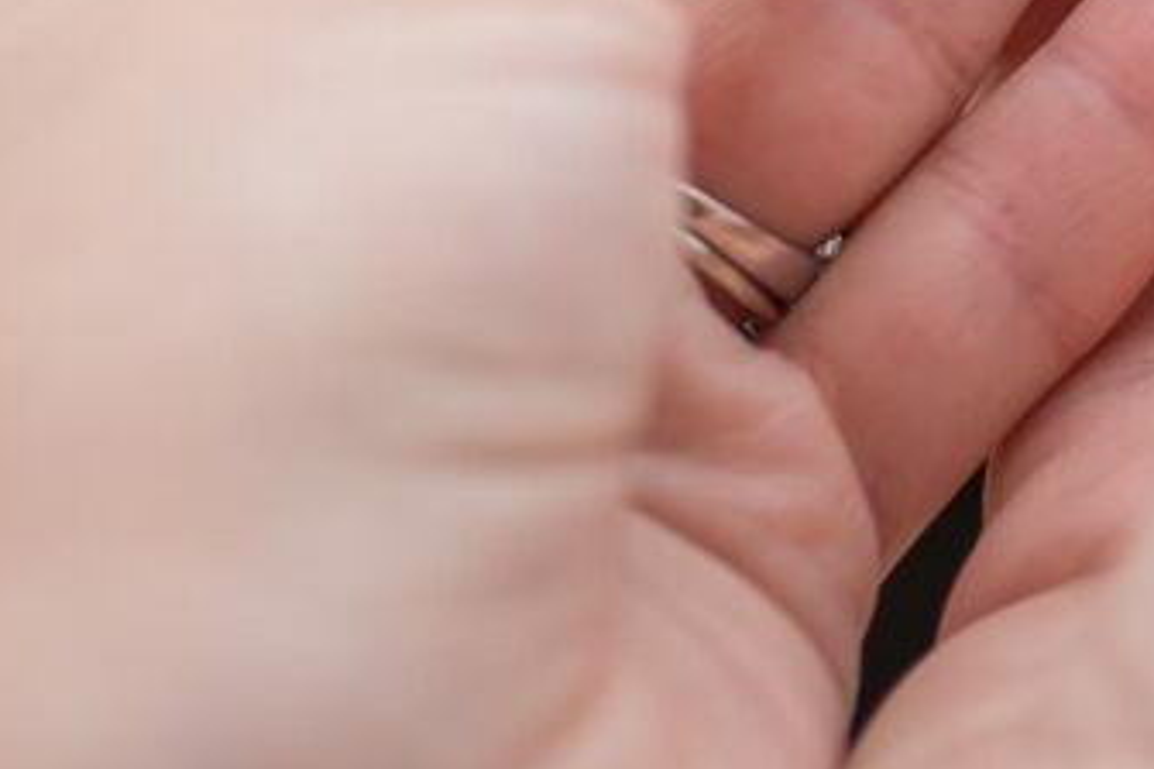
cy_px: -661
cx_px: 2270
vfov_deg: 5.1
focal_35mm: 267
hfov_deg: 7.4
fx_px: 8558
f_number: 1.8
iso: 100
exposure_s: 1/1000
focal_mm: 35
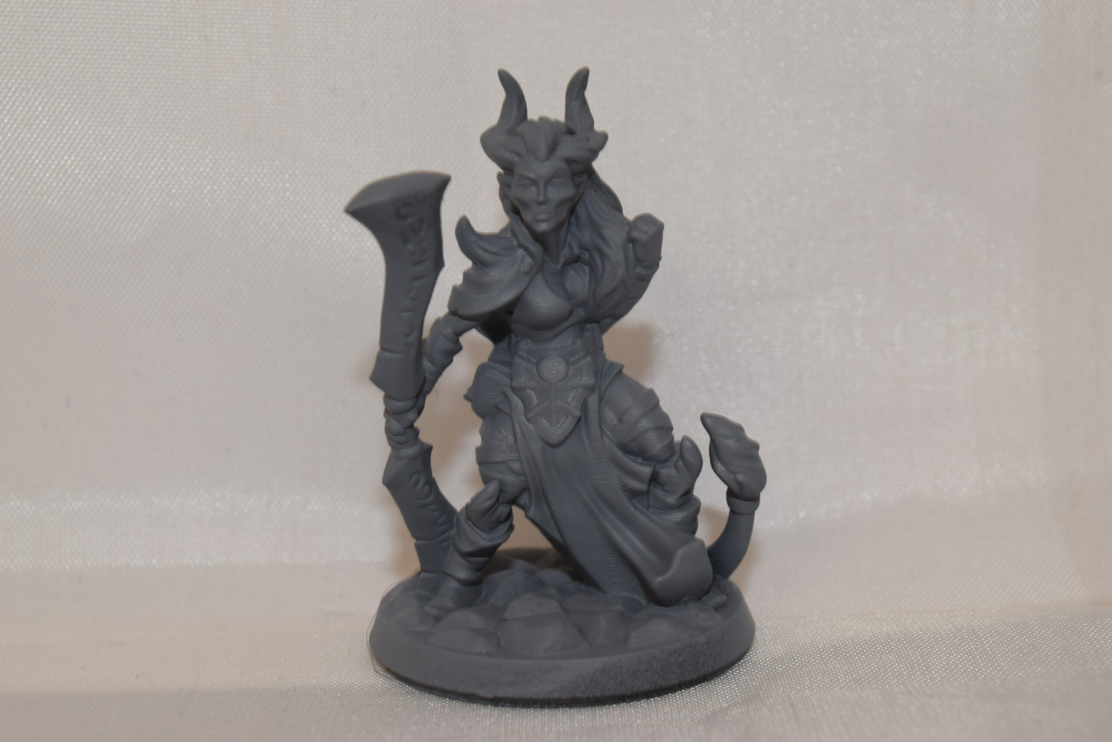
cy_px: 371
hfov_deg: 24.6
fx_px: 2548
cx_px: 556
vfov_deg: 16.6
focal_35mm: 82
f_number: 13
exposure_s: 1/2.5
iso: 100
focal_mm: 55
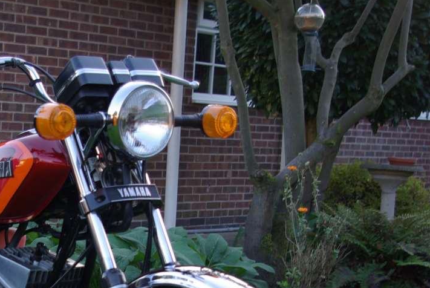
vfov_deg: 16.7
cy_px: 253
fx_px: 969
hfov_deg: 24.5
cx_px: 65
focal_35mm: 81
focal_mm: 24
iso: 100
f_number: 4
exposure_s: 1/45
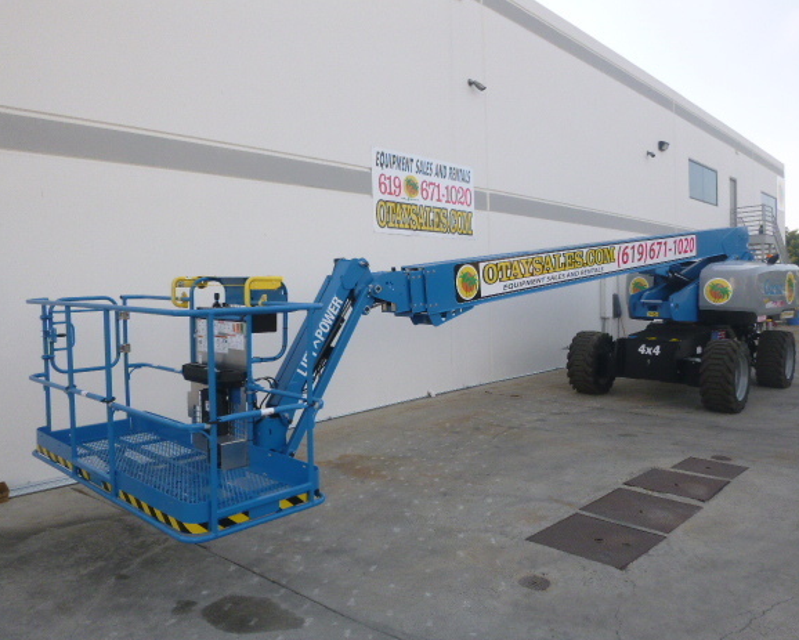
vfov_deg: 53.2
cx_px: 416
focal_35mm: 27
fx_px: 639
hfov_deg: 64.0
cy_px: 318
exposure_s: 1/200
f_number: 3.9
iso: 100
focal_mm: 4.5
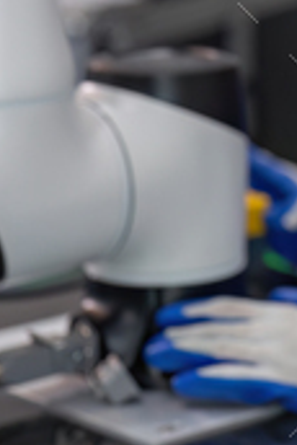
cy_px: -22
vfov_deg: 11.9
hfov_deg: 7.9
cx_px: 467
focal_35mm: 171
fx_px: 2112
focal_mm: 50
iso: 400
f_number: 2.5
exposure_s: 1/200
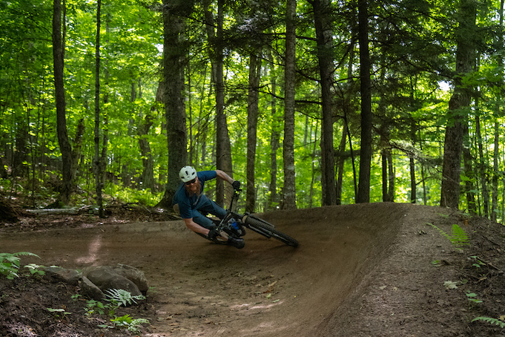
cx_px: 281
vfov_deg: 28.6
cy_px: 190
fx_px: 659
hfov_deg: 41.9
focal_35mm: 47
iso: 8000
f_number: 4
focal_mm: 40
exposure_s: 1/1000
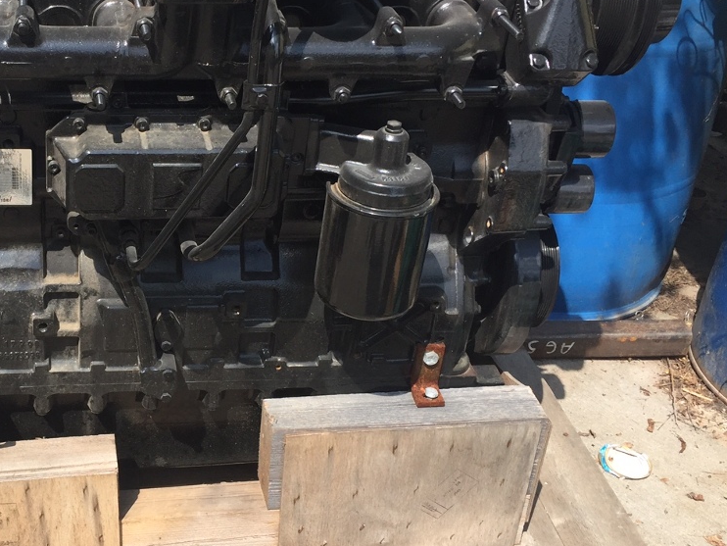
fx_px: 1050
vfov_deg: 29.1
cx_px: 139
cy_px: 285
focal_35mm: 50
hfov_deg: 36.8
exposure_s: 1/860
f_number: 2.2
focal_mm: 4.15
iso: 32
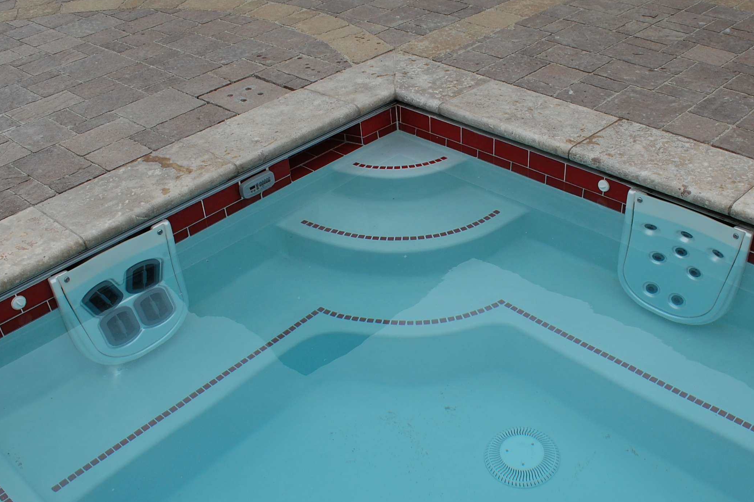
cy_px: 266
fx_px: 816
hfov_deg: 49.5
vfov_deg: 34.1
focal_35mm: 39
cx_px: 415
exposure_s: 1/250
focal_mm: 18
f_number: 8
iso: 200
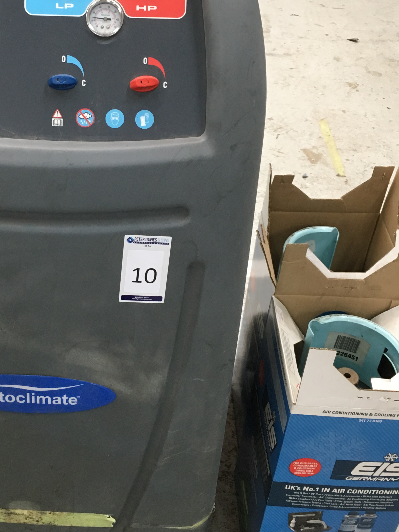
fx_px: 738
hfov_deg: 30.0
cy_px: 234
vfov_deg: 39.6
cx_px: 123
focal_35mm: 48
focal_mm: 4.15
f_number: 2.2
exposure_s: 1/33
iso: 125
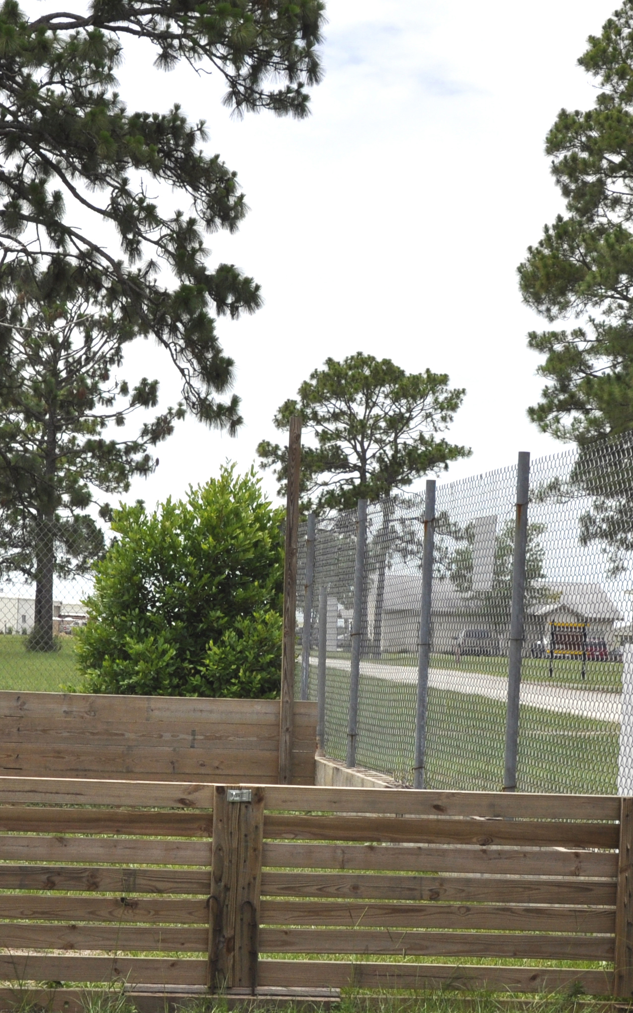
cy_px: 584
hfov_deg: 14.5
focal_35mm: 90
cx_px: 214
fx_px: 2484
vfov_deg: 23.0
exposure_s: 1/500
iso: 320
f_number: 11
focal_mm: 28
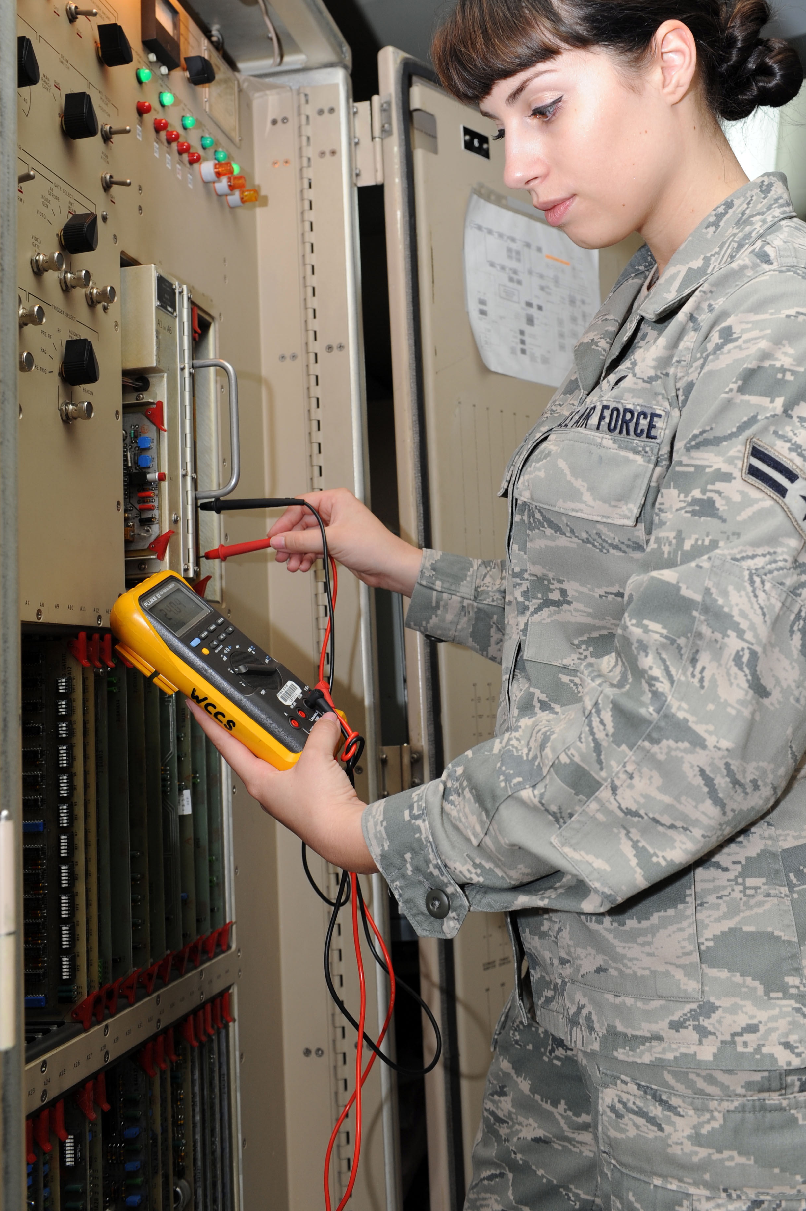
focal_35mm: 37
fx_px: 1244
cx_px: 459
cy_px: 534
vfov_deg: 51.8
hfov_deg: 35.8
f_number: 6.3
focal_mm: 32
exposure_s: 1/60
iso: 320
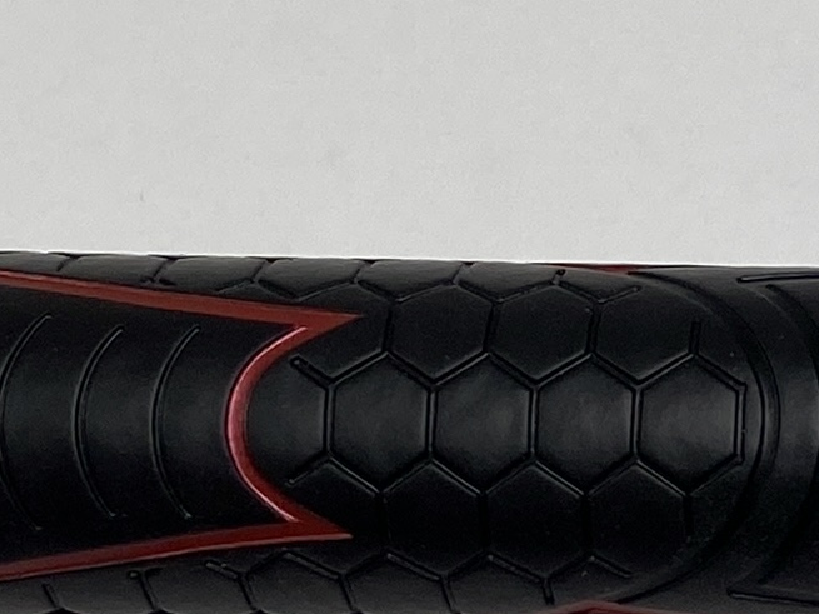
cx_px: 968
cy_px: 521
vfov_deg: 9.2
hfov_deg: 12.1
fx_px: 3785
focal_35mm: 160
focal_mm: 4.25
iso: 32
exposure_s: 1/444
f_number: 1.8
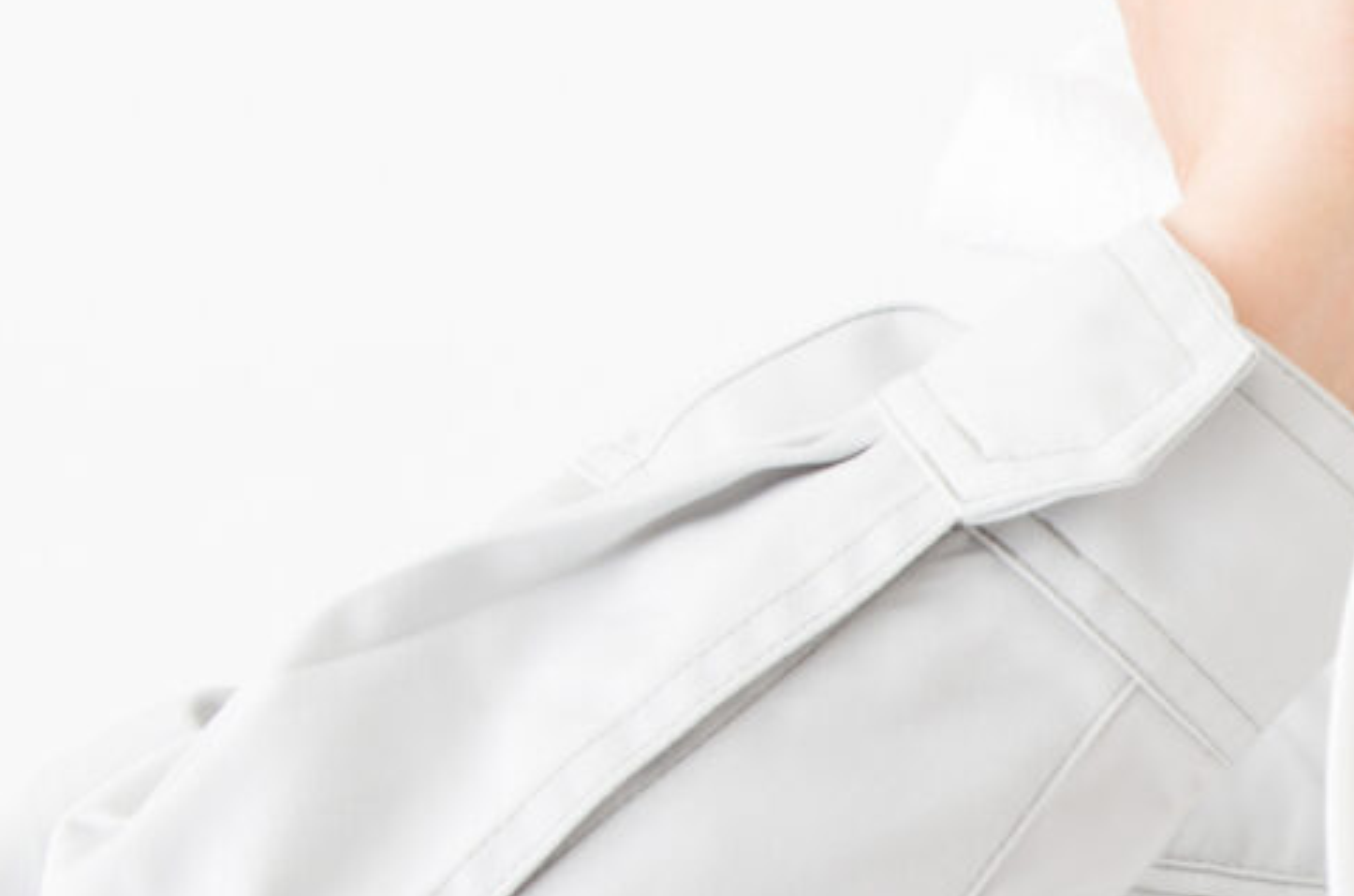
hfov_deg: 12.6
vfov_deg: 8.7
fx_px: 5914
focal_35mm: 158
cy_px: 670
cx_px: 1862
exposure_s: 1/125
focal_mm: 33
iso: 100
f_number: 9
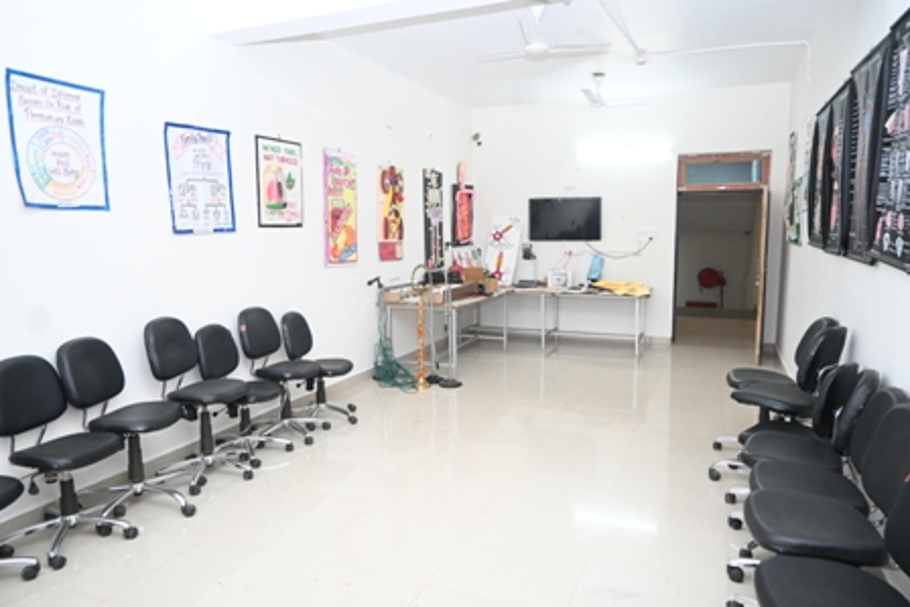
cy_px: 304
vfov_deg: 53.2
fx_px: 607
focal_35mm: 24
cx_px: 455
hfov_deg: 73.7
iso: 2000
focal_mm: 16
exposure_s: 1/125
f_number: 3.5
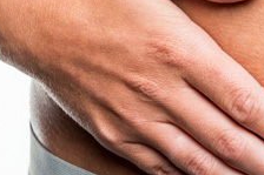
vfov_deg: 5.0
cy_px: 0
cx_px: 335
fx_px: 2015
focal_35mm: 275
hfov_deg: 7.4
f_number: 16
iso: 100
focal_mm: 82
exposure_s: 1/125
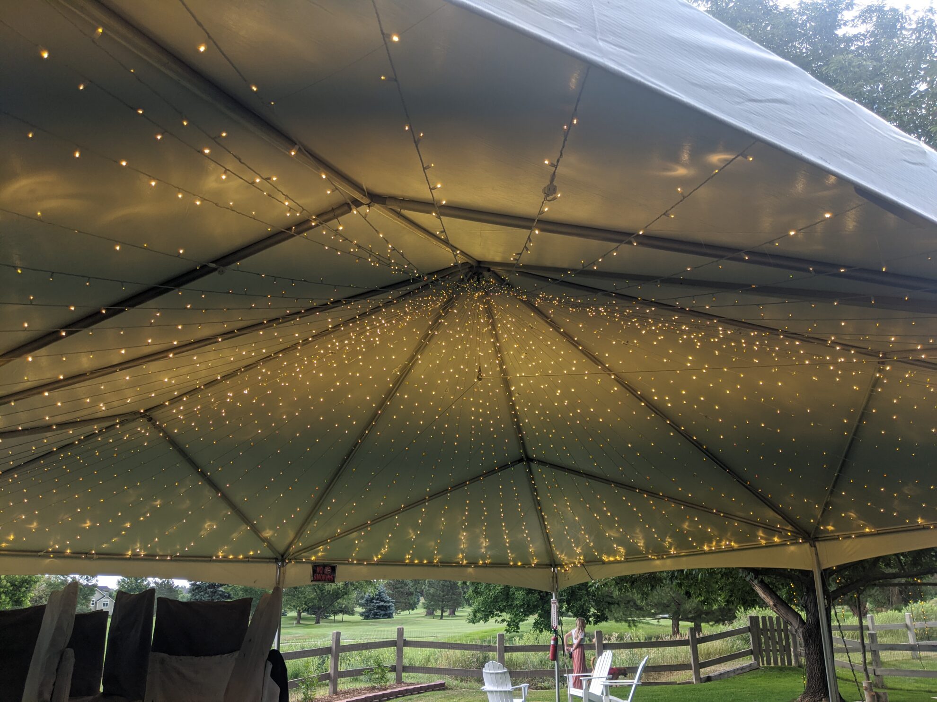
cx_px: 468
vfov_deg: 51.4
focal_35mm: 27
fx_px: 731
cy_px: 351
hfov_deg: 65.3
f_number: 1.8
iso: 50
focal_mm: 4.44
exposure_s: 1/308
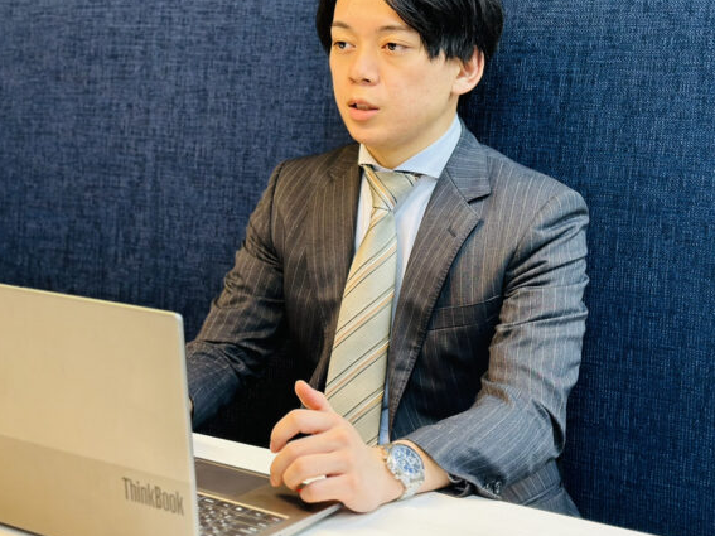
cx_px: 266
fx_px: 1342
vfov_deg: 22.5
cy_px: 187
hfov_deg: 29.7
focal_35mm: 65
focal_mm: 6.86
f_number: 1.78
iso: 80
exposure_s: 1/50
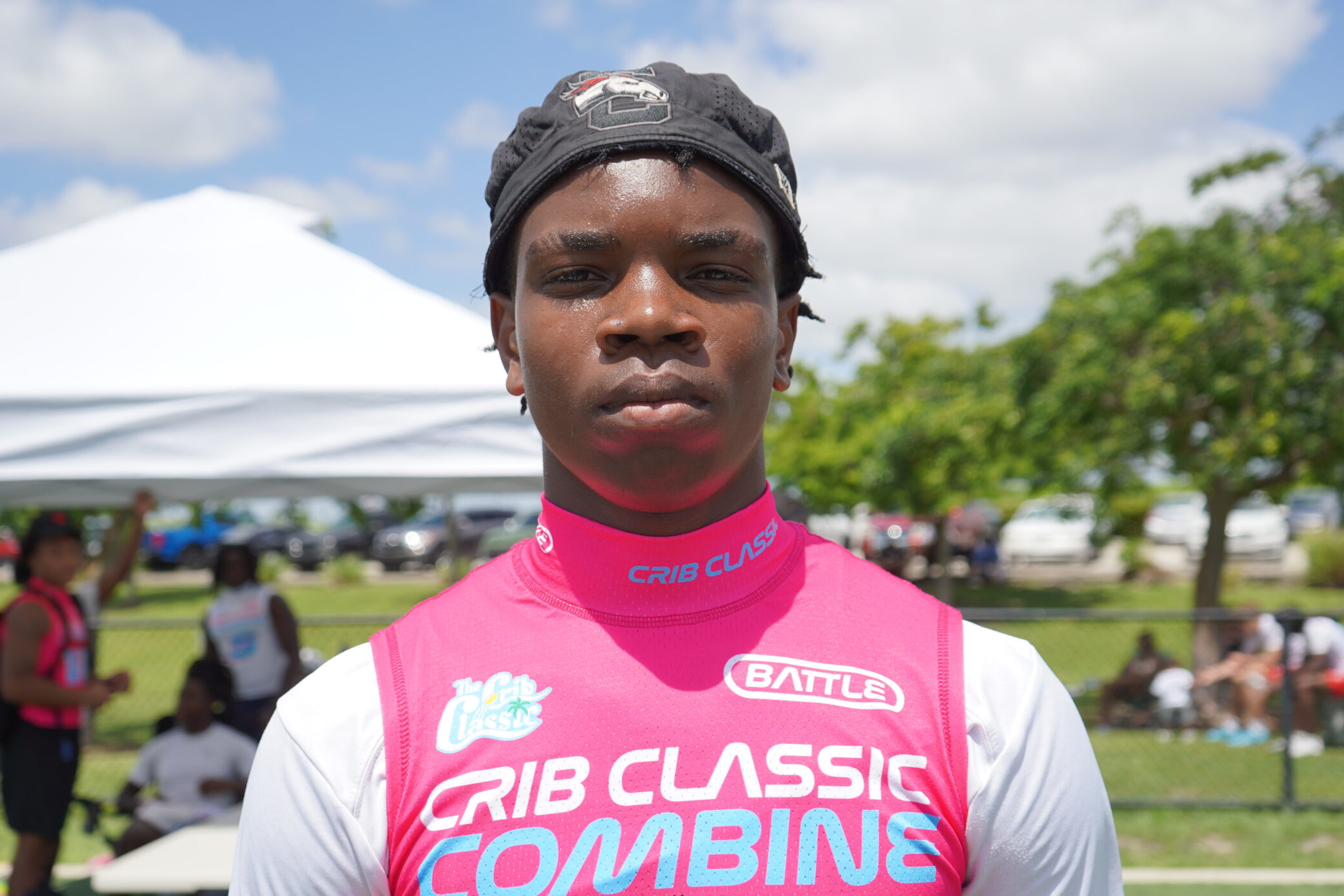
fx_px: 1643
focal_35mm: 44
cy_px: 501
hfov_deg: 44.5
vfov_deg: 30.5
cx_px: 628
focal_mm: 36
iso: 100
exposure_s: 1/640
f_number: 4.5
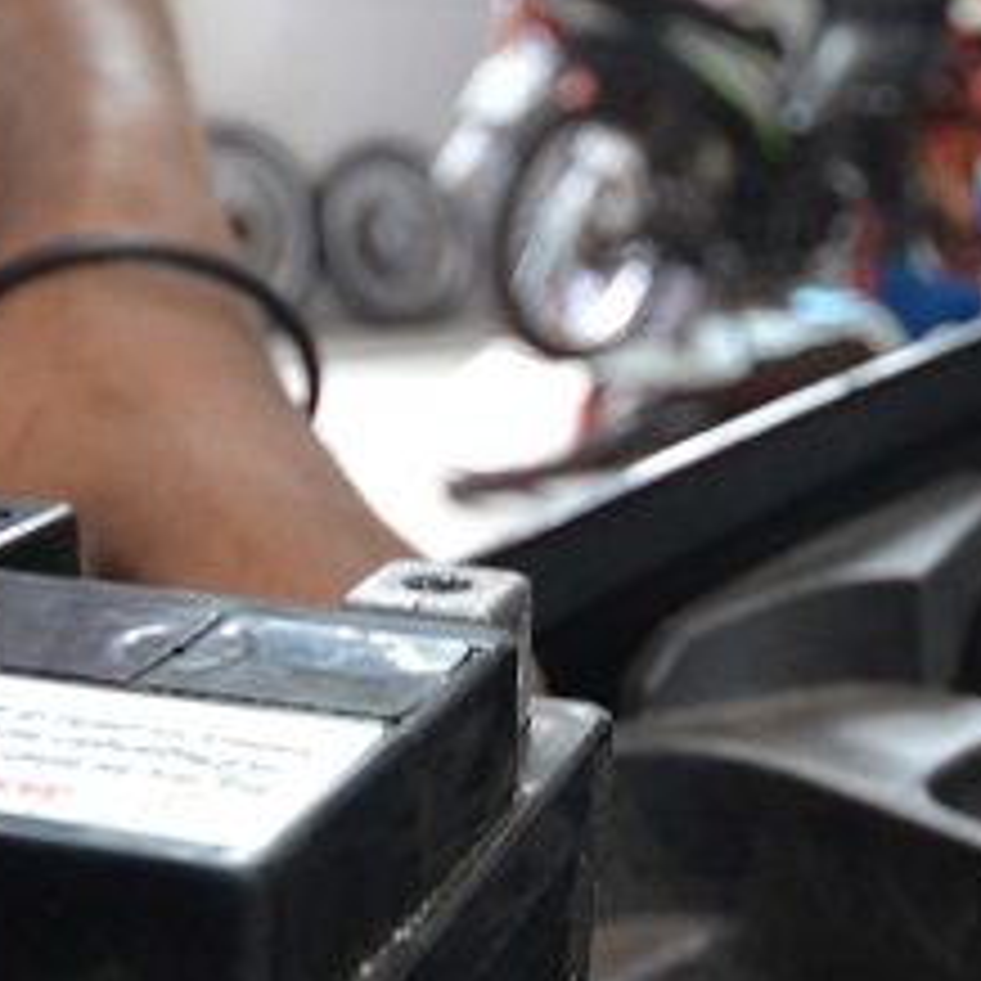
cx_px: 650
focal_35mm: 69
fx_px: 2212
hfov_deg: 24.9
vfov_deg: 24.9
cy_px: 666
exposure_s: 1/30
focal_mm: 10
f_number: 3.5
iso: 800
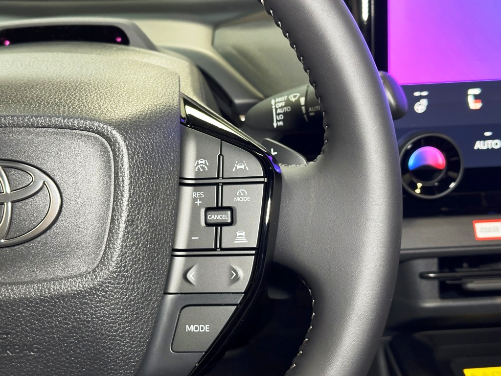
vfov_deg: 30.3
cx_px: 250
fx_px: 695
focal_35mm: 48
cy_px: 188
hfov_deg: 39.7
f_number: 1.78
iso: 500
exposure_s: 1/40
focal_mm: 6.86
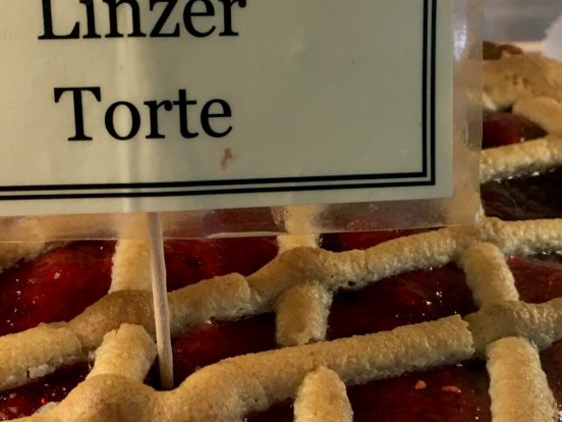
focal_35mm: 64
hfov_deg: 30.2
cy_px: 354
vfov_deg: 22.5
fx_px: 1039
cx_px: 241
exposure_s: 1/30
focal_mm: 4.15
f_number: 2.2
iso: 64
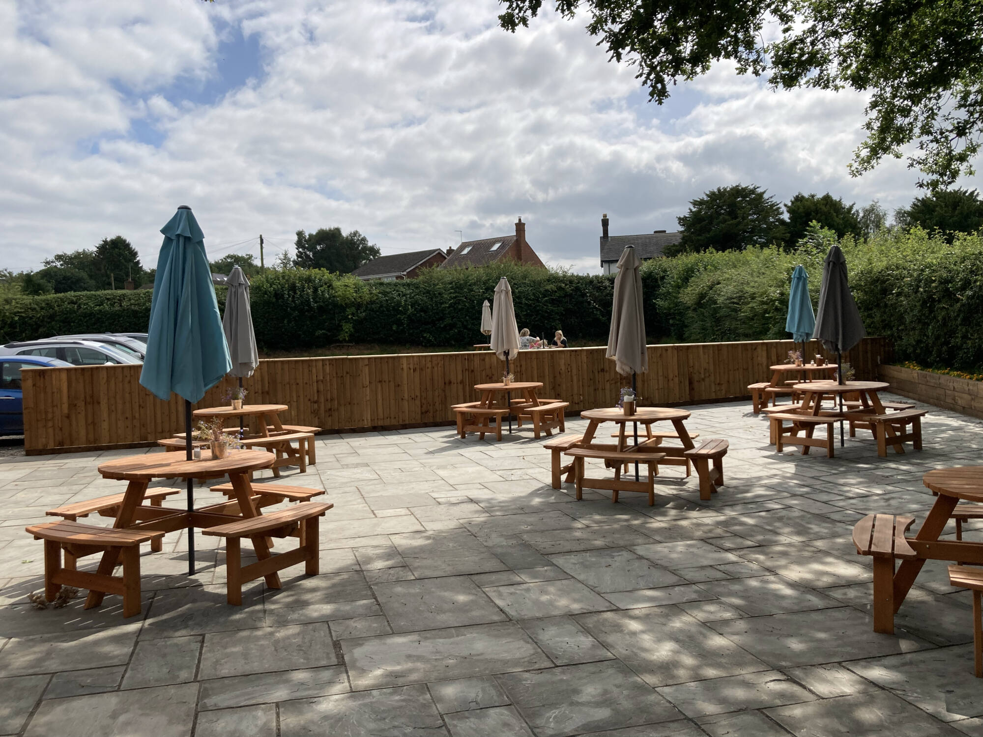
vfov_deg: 49.7
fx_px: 795
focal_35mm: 28
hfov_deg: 63.4
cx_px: 492
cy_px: 368
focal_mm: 3.99
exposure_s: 1/3472
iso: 20
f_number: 1.8
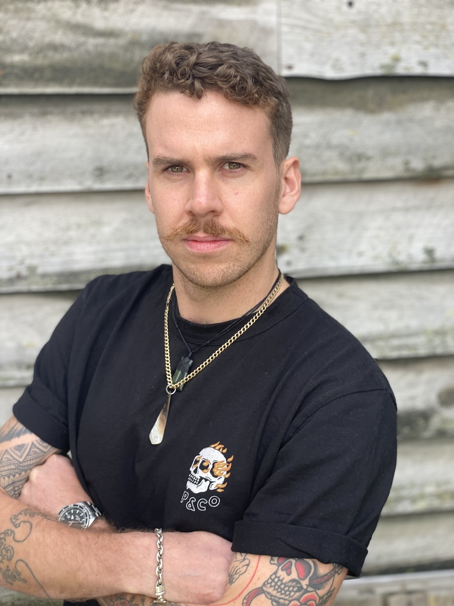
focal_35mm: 52
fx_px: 909
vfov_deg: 36.8
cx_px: 227
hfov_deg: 28.0
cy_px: 303
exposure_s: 1/197
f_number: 2
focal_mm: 6
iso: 20
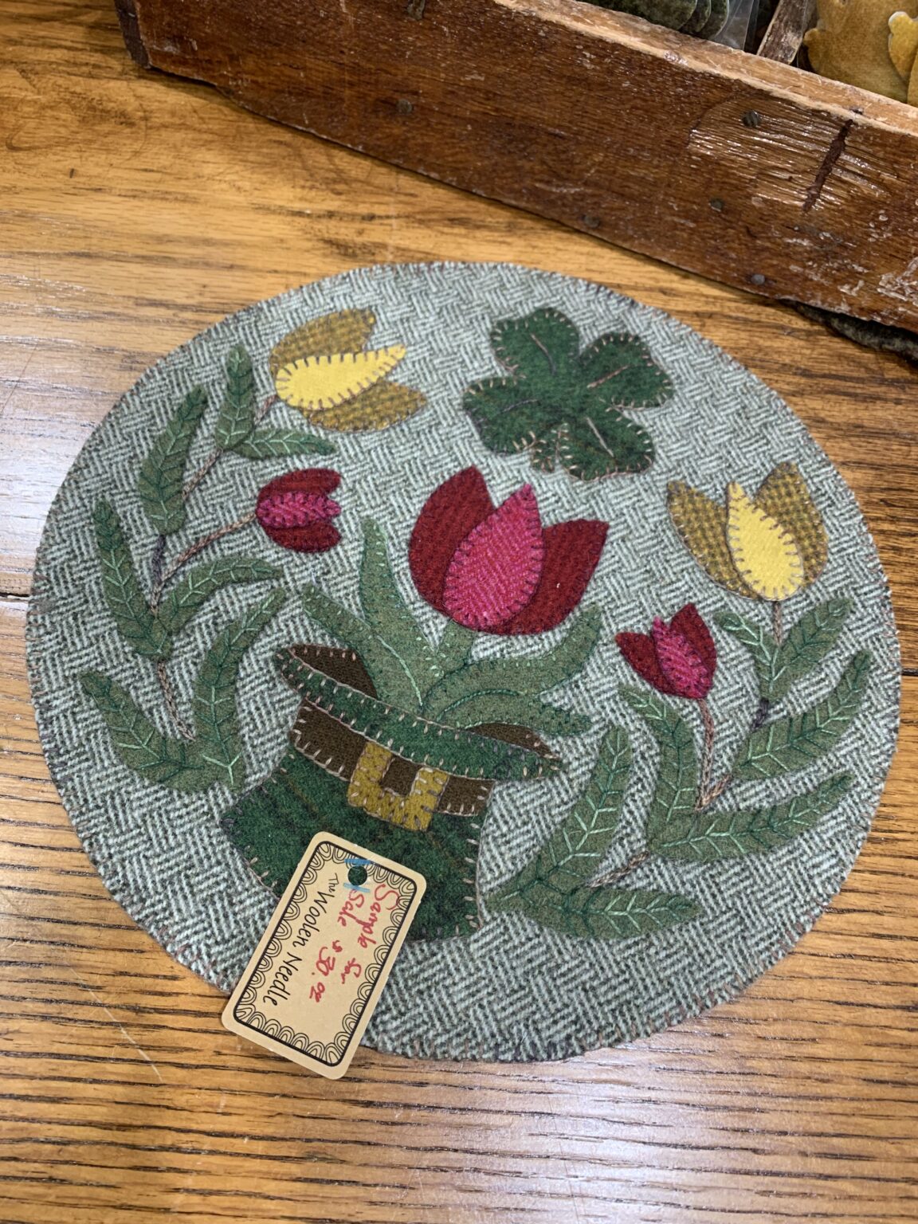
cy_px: 612
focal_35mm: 26
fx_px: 919
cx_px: 459
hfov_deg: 53.1
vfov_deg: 67.3
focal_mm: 4.25
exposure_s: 1/60
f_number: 1.8
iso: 125
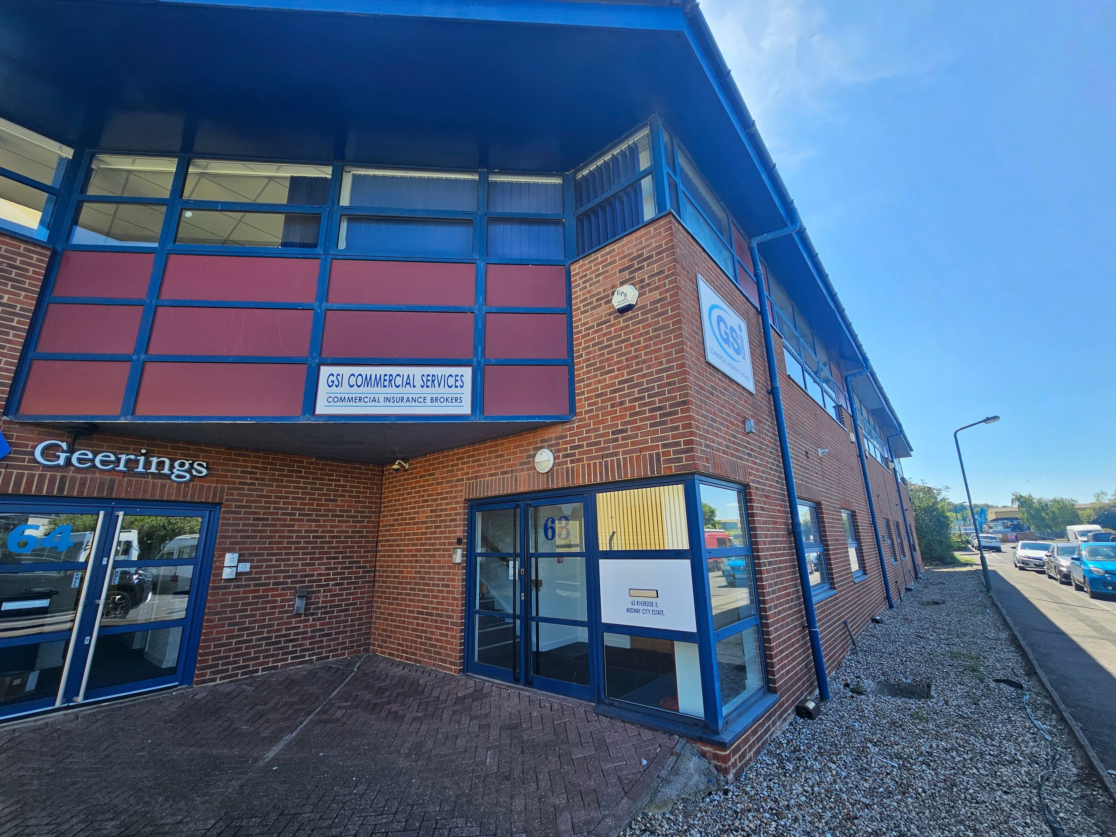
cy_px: 418
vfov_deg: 89.9
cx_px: 558
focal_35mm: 13
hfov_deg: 106.2
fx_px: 419
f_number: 2.2
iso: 50
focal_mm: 2.2
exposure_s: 1/645
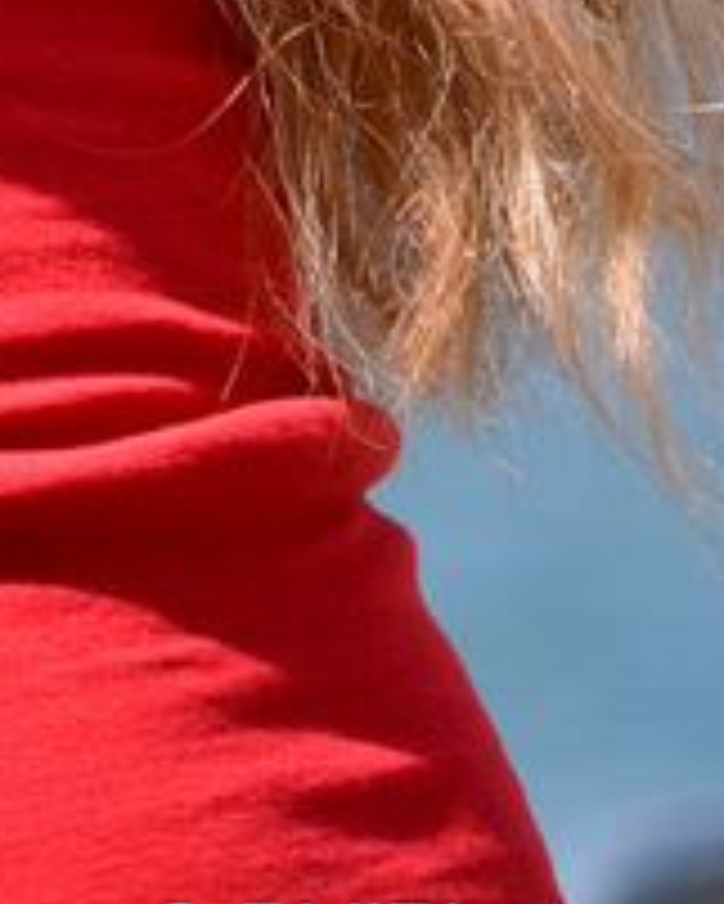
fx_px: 32385
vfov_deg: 1.6
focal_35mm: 1210
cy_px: -1345
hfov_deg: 1.3
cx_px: -859
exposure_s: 1/500
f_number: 5.6
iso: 160
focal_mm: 160
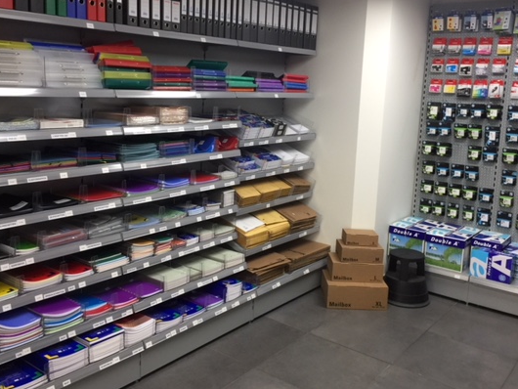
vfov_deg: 40.7
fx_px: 524
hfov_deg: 52.6
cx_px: 269
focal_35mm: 35
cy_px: 171
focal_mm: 4.15
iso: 64
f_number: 2.2
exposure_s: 1/33
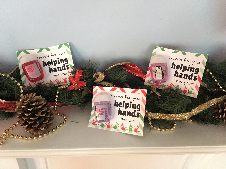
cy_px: 84
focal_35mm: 29
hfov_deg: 61.7
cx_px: 113
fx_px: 189
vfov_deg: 48.2
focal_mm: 4.15
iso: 640
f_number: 2.2
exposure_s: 1/15
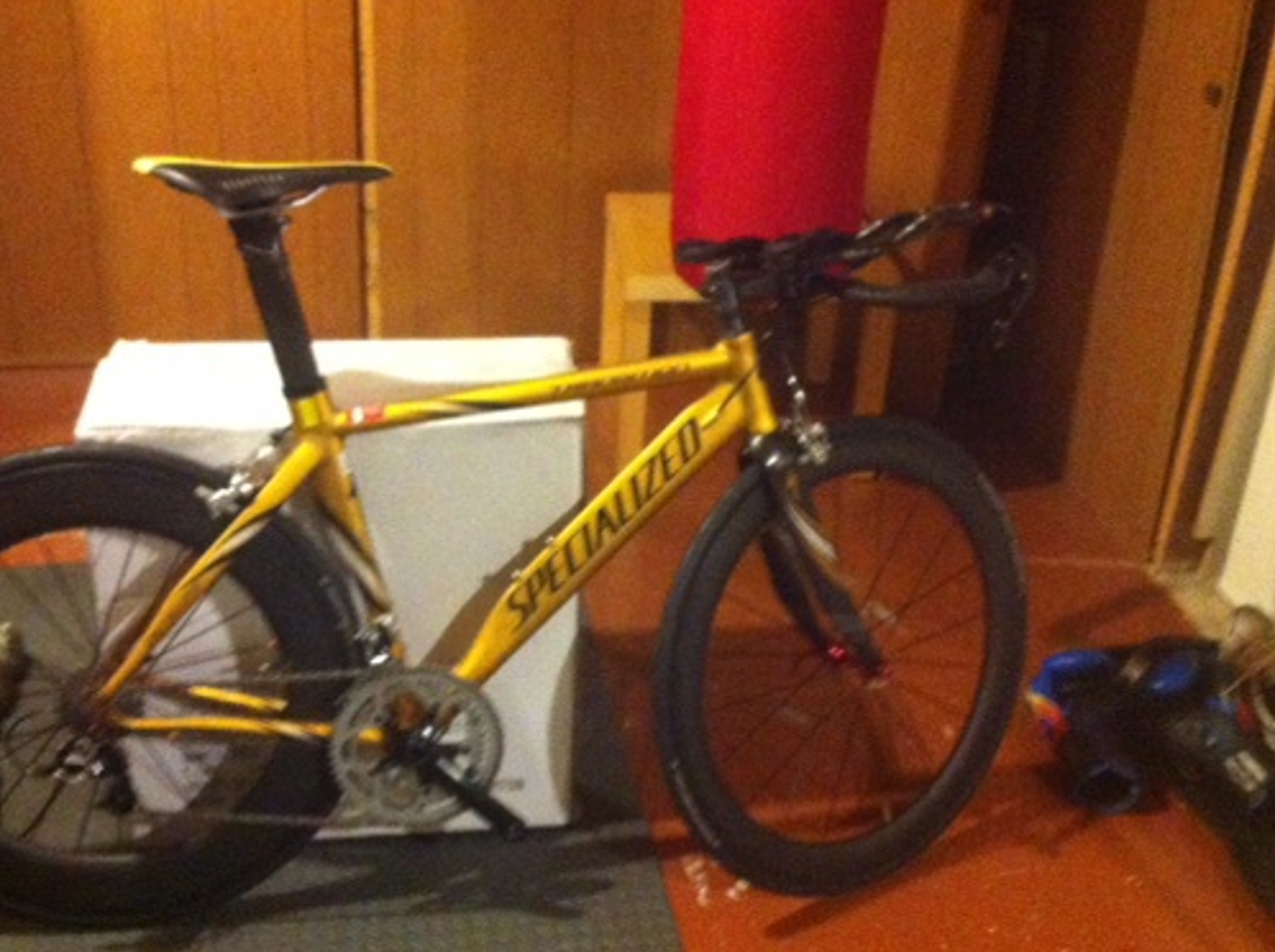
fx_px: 1655
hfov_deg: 42.0
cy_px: 496
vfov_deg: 32.1
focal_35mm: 45
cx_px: 545
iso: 1000
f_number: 2.8
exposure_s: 1/15
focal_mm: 3.85
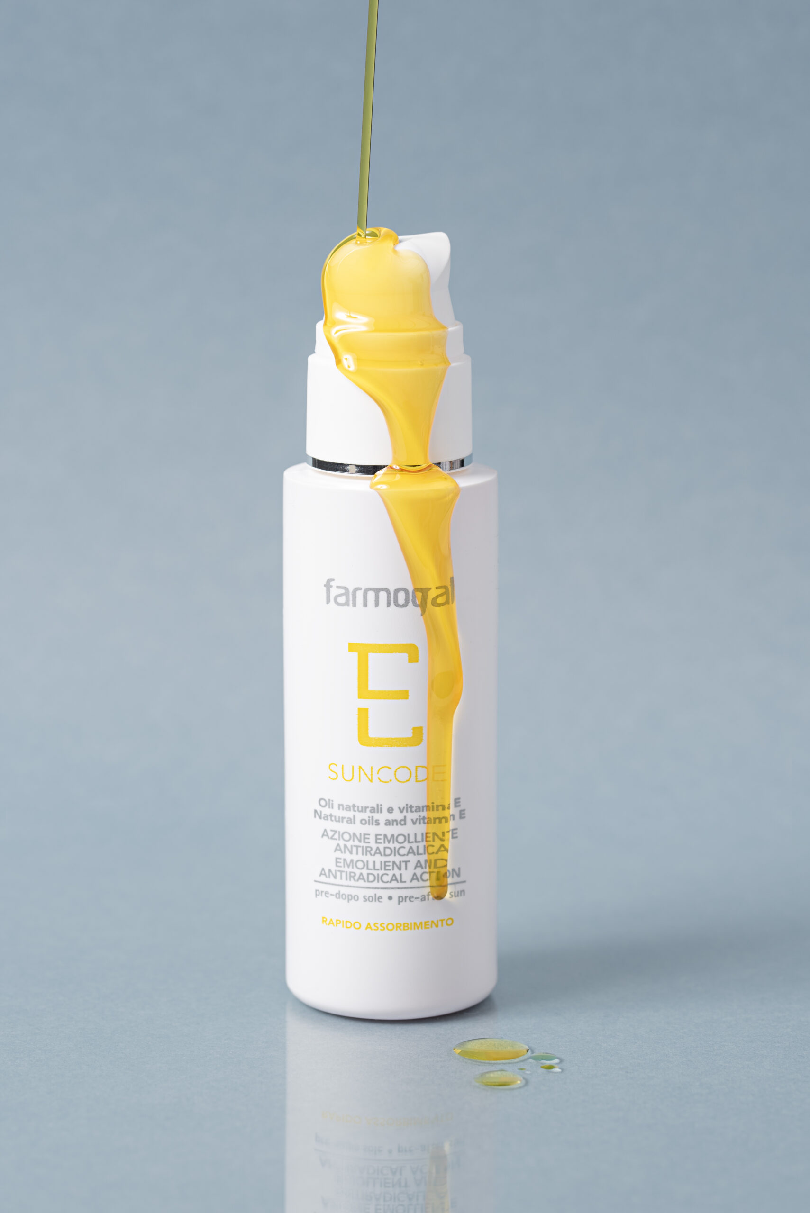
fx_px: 3540
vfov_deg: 19.4
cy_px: 606
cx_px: 405
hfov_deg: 13.1
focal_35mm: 105
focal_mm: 105
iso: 100
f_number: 9
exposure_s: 1/125
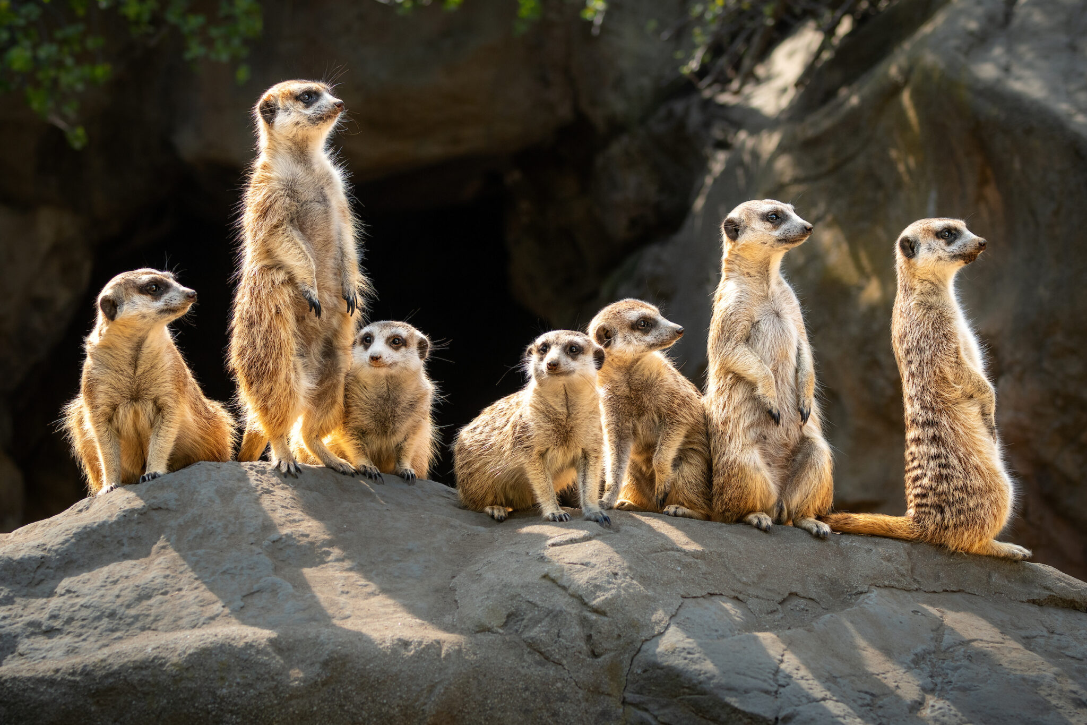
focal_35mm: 150
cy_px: 362
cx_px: 544
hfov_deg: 13.7
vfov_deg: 9.1
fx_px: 4528
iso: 250
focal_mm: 100
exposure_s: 1/400
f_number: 5.6
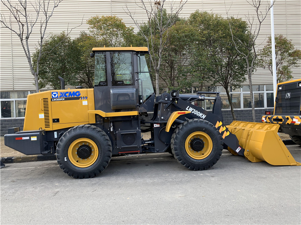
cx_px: 150
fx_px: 226
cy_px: 112
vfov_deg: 53.0
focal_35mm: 26
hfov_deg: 67.3
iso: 25
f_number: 1.8
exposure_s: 1/205
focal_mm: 4.25
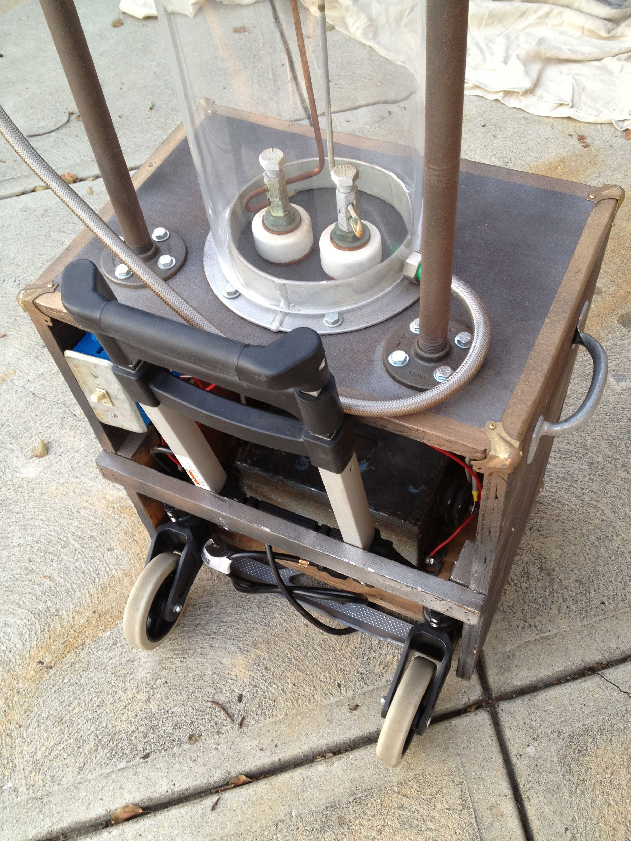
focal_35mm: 35
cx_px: 316
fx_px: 851
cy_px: 420
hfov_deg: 40.7
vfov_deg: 52.6
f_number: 2.4
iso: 50
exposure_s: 1/30
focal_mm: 4.28
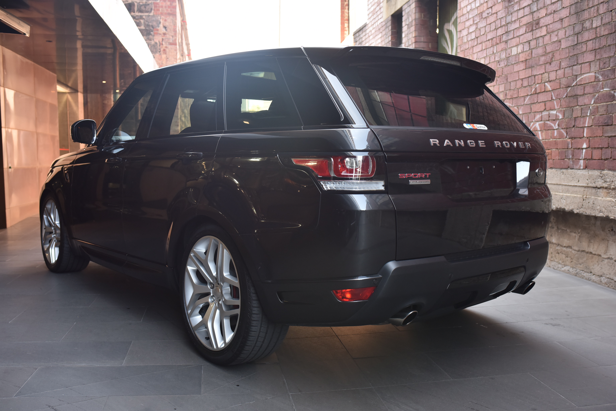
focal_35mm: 35
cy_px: 206
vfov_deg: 37.9
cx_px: 308
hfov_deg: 54.4
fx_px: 599
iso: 640
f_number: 4
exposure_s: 1/160
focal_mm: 35
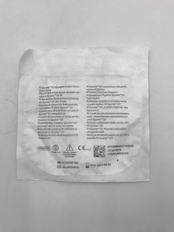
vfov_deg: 63.4
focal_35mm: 28
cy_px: 116
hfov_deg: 49.7
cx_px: 87
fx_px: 188
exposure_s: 1/222
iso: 20
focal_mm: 3.99
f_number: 1.8
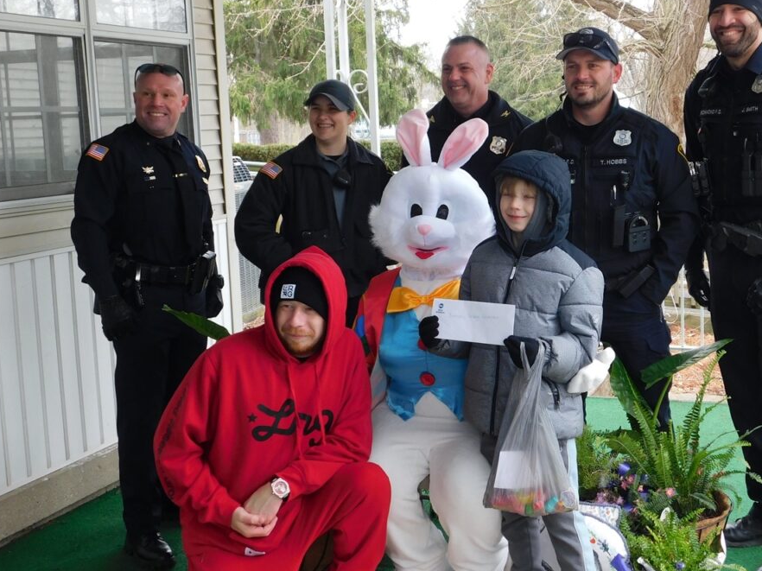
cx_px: 465
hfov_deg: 38.7
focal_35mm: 49
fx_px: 1078
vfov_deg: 29.7
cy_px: 269
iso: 125
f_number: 3.5
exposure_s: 1/60
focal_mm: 6.3
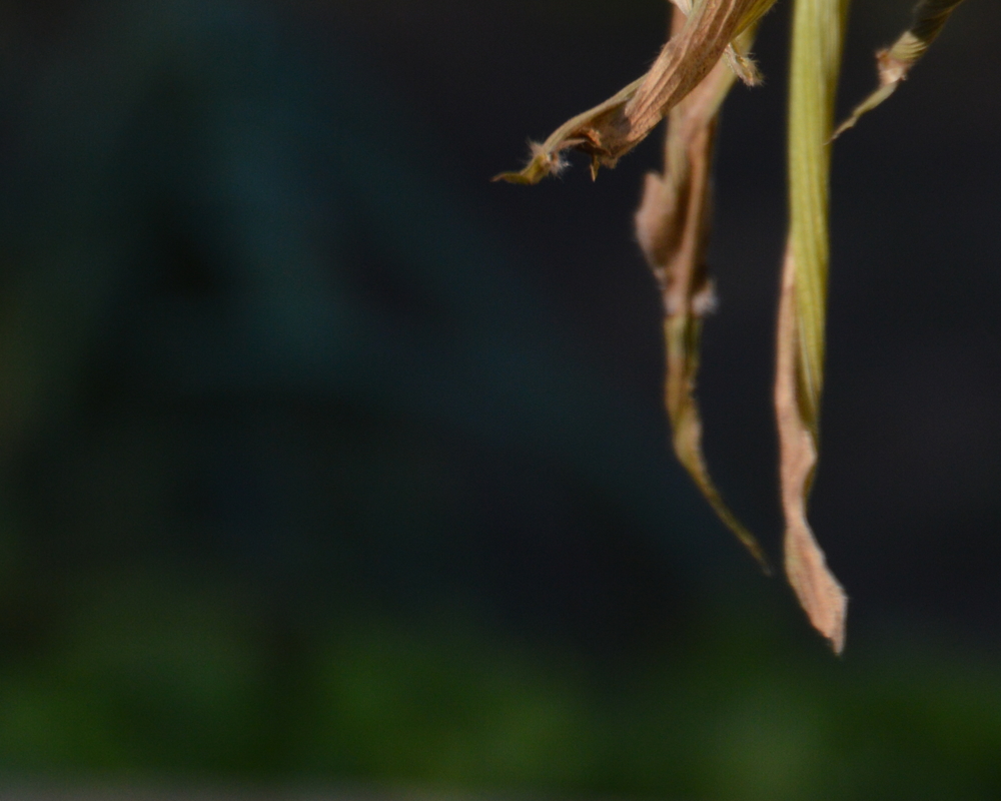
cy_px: -88
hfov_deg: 3.2
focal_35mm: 610
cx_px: 821
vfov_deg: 2.5
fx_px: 18081
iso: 200
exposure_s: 1/1000
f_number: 6
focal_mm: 155
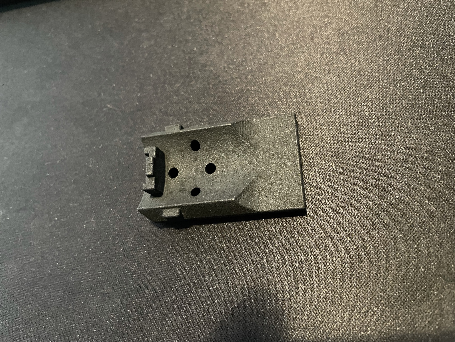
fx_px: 342
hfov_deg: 67.3
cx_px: 228
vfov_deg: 53.1
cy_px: 171
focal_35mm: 26
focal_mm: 4.2
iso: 1000
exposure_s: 1/28
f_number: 1.6
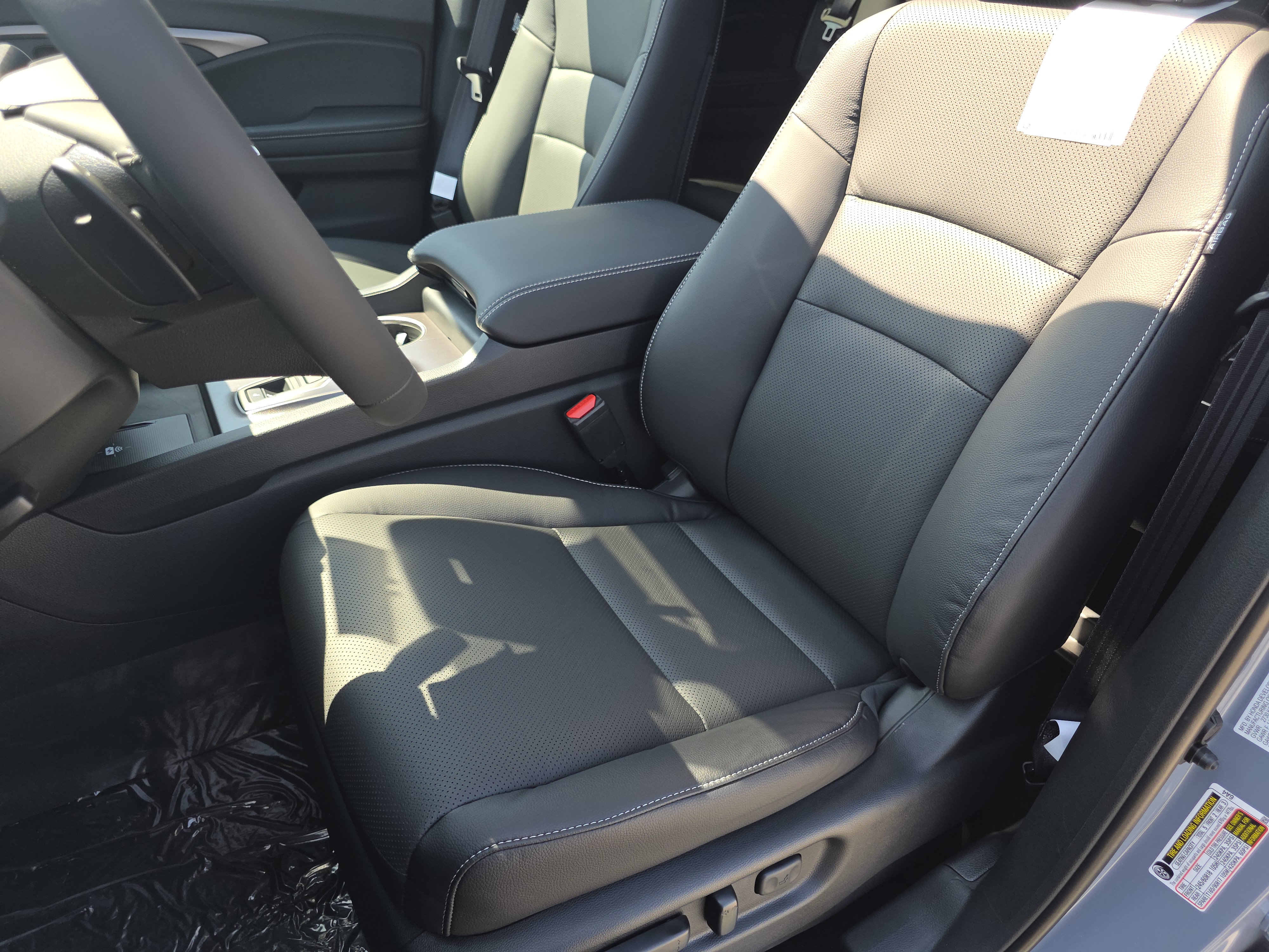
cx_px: 634
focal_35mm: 23
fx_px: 843
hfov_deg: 73.9
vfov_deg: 58.9
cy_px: 476
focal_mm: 6.3
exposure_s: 1/359
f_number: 1.7
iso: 50
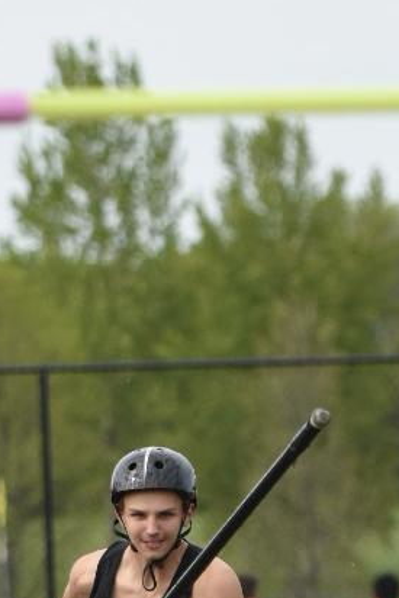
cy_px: 739
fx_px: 11760
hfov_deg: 1.9
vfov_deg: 2.9
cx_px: 103
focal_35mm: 708
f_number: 2.8
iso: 280
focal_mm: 120
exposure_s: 1/3200
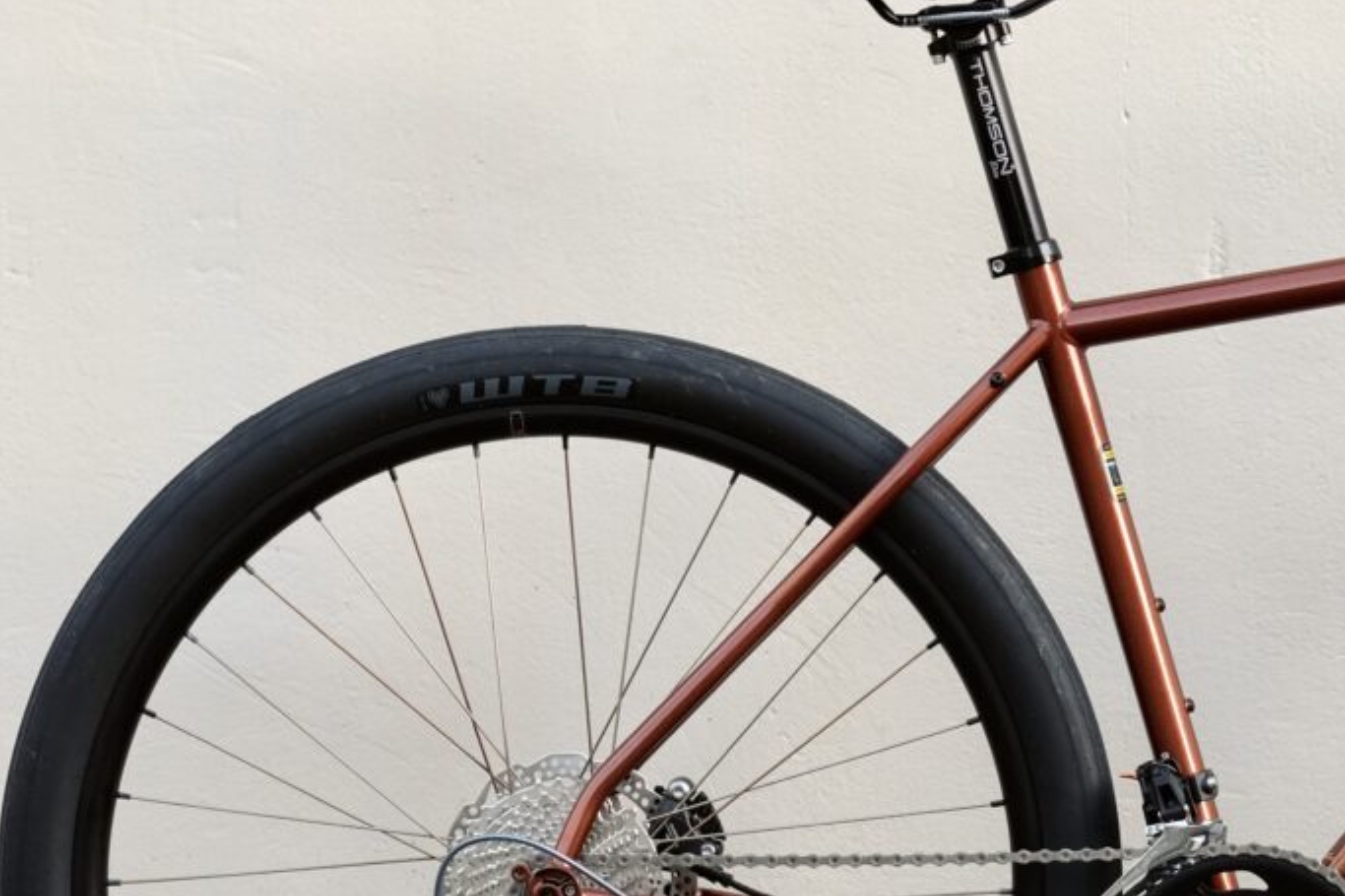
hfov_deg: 10.8
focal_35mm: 189
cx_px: 1398
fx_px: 7059
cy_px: 518
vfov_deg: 7.3
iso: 400
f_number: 2.8
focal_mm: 56
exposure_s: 1/500
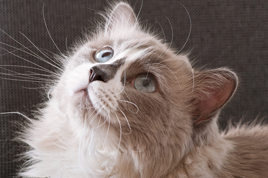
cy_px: 89
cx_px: 134
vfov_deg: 8.7
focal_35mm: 158
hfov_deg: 13.1
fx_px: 1171
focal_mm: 105
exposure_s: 1/200
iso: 100
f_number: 10
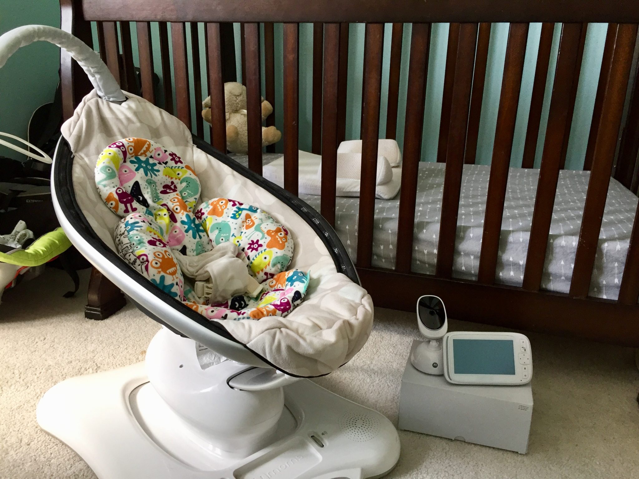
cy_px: 240
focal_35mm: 29
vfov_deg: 48.2
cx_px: 320
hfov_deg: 61.7
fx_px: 535
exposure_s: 1/30
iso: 40
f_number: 2.2
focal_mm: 4.15
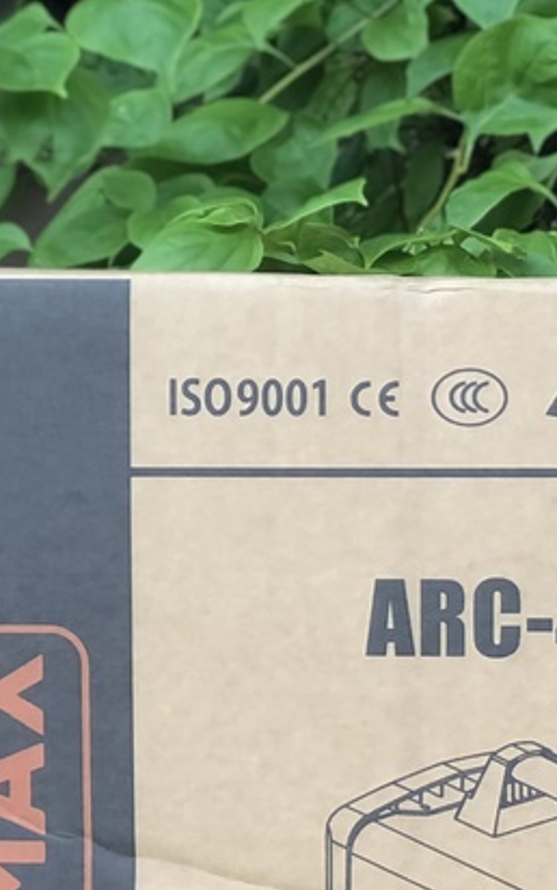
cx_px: 1185
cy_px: 814
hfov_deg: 6.0
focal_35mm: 211
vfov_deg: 9.9
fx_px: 5118
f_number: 2.8
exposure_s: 1/40
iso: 25
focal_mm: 6.6
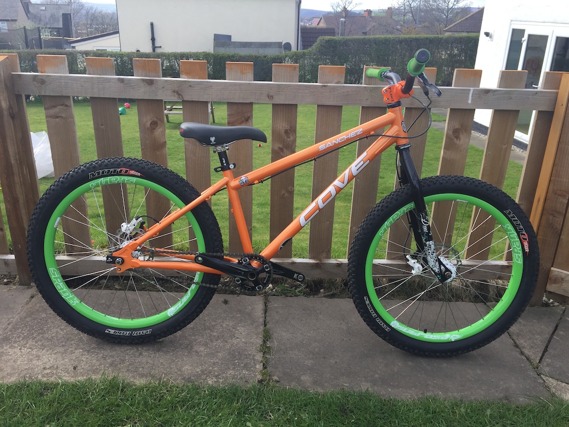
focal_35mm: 29
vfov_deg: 48.2
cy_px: 214
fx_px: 477
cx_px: 284
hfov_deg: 61.7
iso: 32
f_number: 2.2
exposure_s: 1/494
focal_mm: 4.15
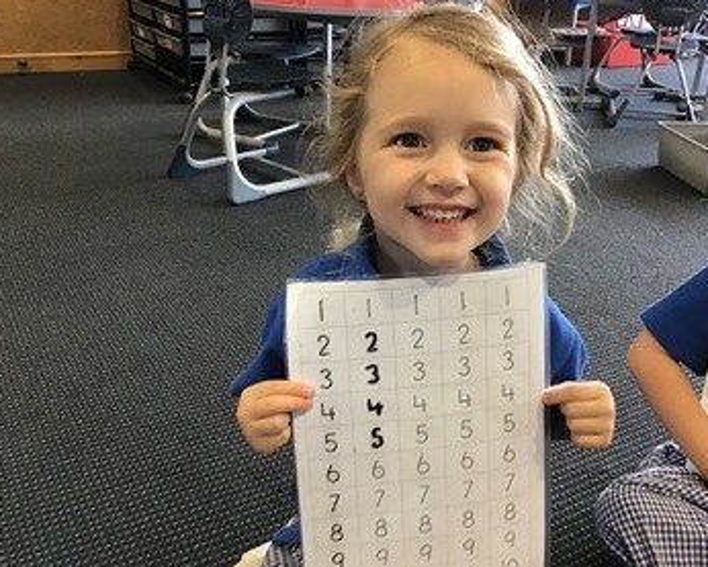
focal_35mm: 35
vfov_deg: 42.2
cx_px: 366
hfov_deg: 51.5
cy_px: 266
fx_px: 734
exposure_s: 1/33
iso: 125
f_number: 2.4
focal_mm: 3.3
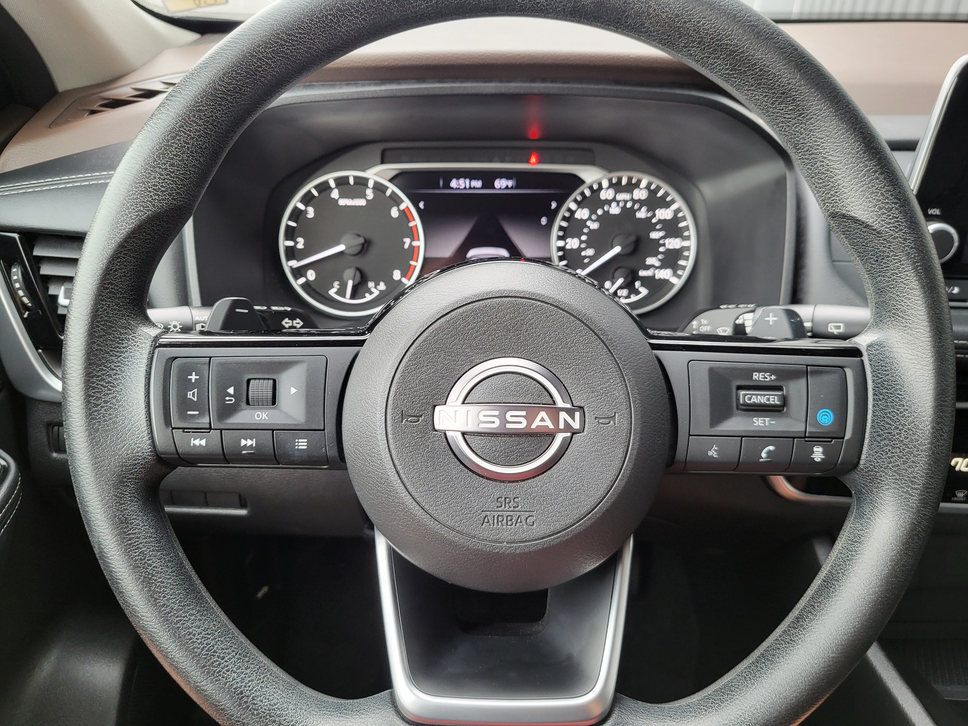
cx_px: 484
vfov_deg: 53.1
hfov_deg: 67.3
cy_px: 363
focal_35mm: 26
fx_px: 727
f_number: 1.8
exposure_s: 1/40
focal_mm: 5.4
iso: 200
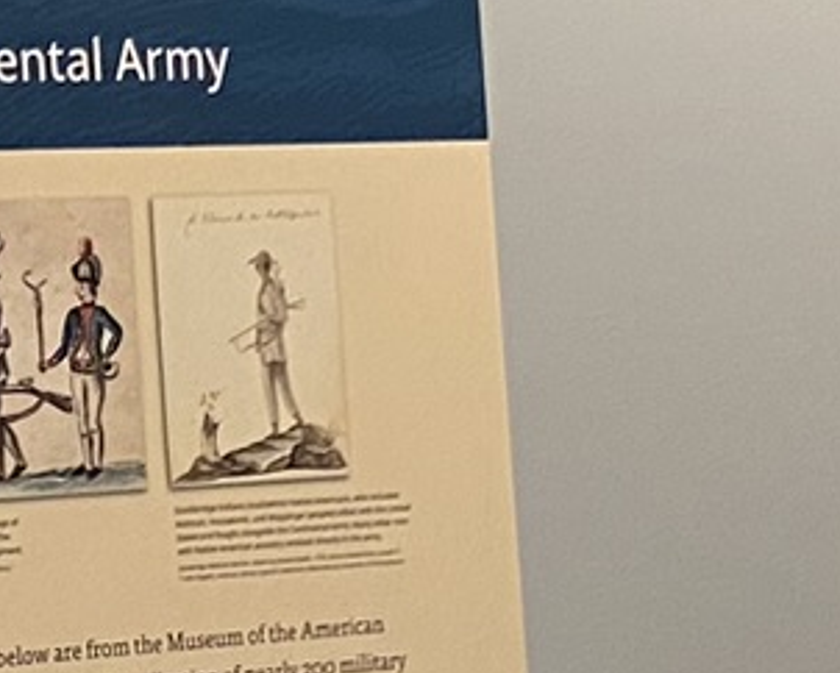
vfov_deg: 9.0
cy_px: 381
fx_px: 4279
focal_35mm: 172
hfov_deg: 10.7
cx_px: -567
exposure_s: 1/60
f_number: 1.8
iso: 320
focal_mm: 4.25
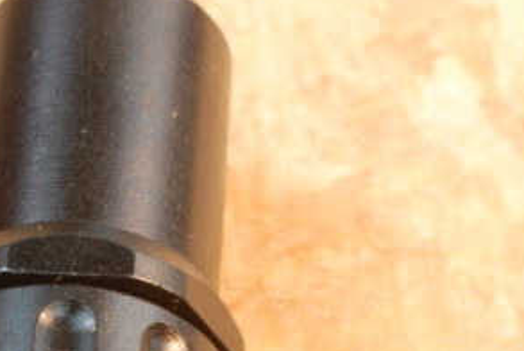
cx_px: 236
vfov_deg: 6.5
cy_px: 330
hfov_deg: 9.8
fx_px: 3060
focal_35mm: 210
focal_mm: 40
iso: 200
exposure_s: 1/6
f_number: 22
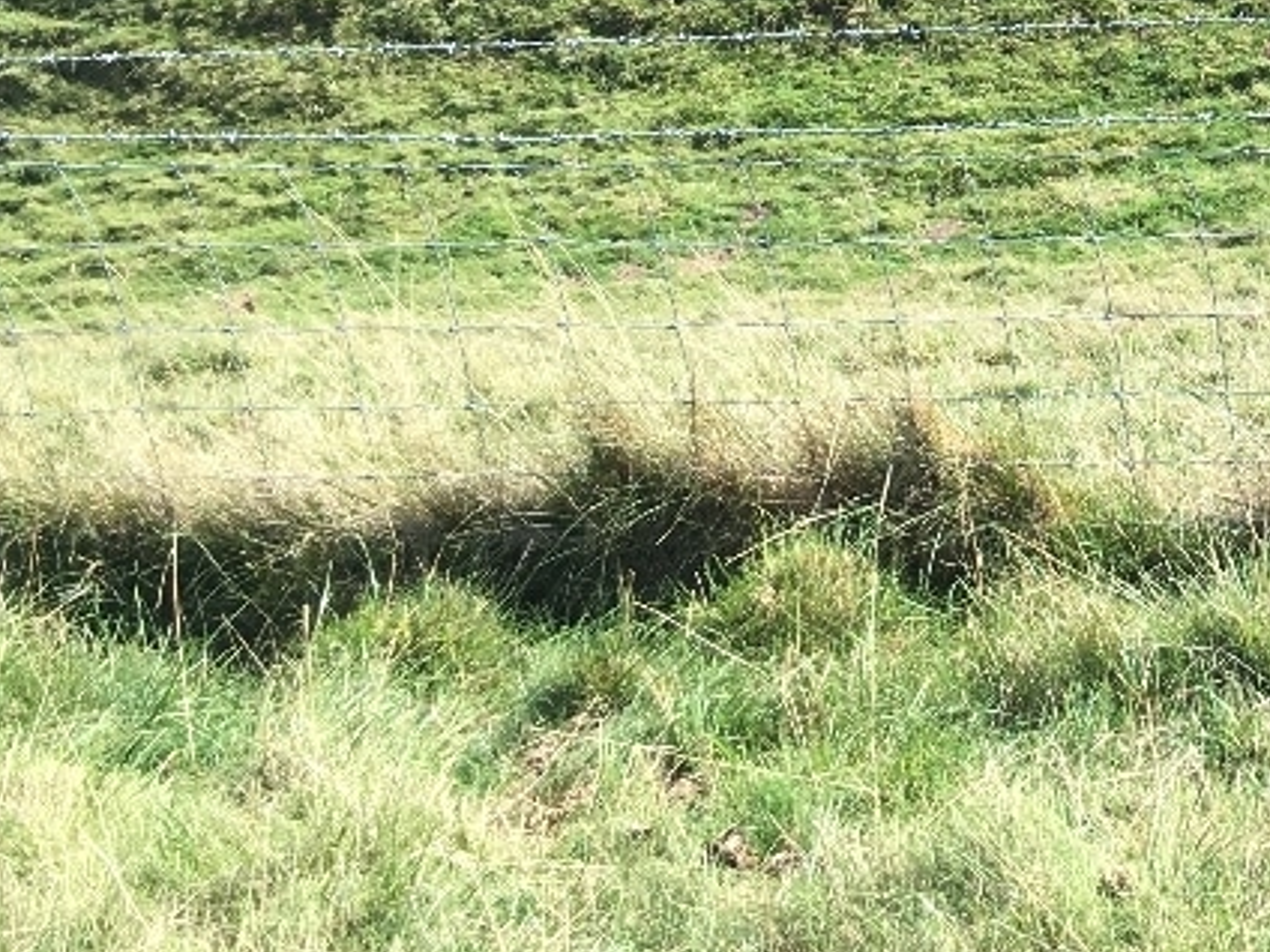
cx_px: 1662
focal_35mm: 82
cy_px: -350
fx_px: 3008
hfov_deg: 21.5
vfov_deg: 16.8
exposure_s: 1/557
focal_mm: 4.15
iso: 25
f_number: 2.2
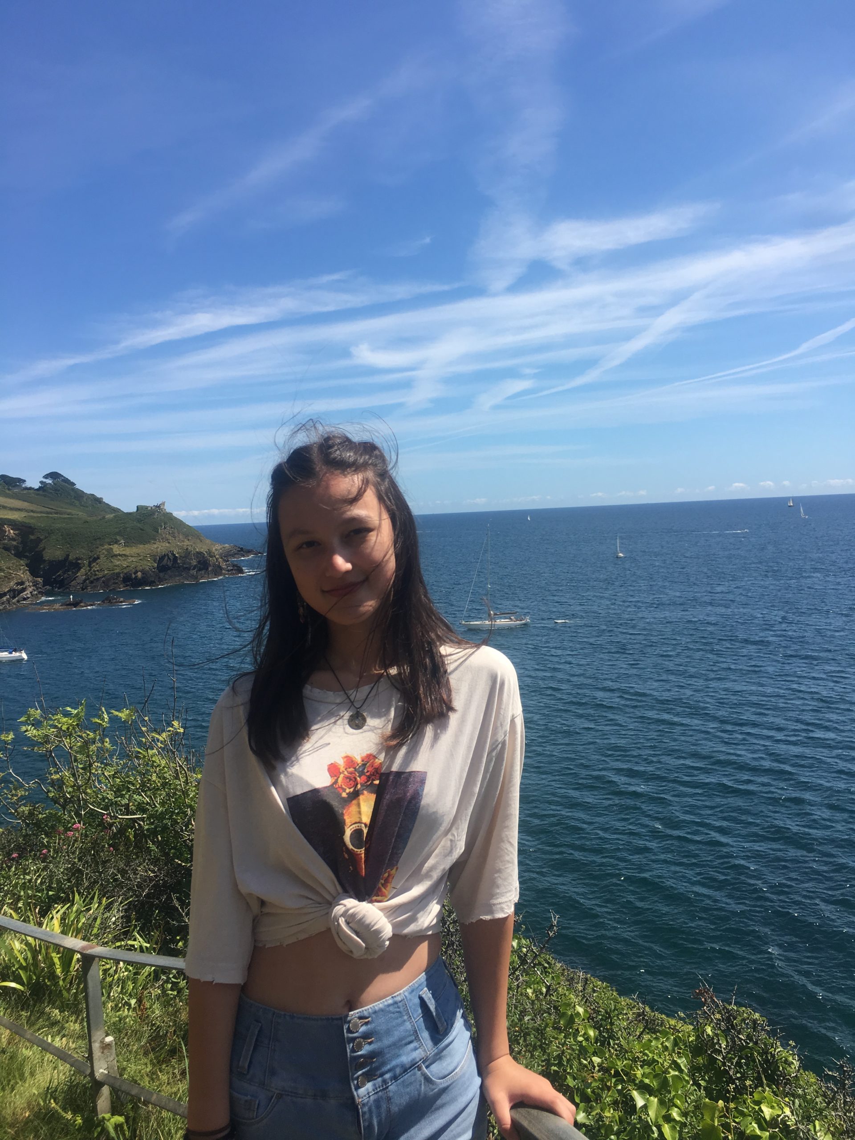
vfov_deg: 61.7
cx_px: 428
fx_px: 955
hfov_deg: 48.2
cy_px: 570
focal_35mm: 29
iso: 25
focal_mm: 4.15
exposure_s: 1/1570
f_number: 2.2
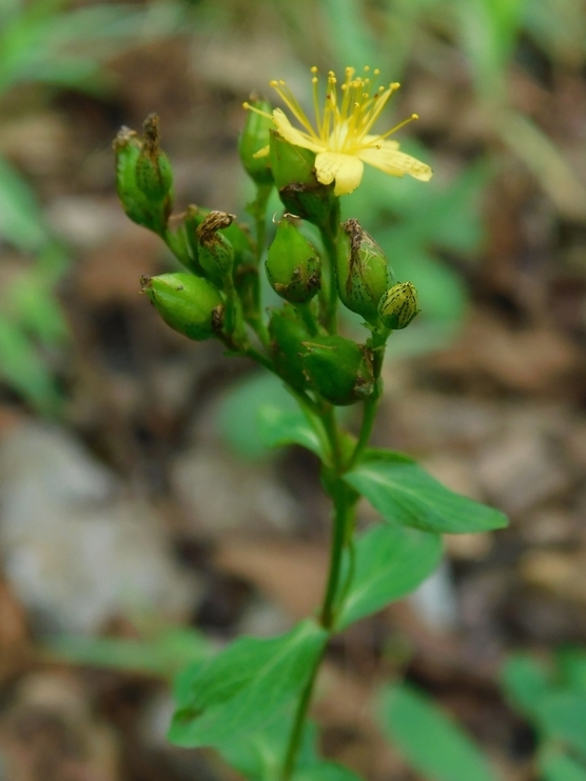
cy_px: 404
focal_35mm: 55
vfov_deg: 34.9
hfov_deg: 26.5
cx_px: 314
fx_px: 1242
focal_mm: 9
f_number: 3.8
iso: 125
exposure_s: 1/160
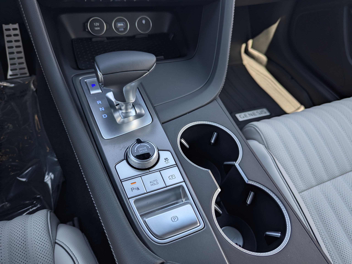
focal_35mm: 24
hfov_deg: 71.6
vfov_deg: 56.8
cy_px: 132
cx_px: 176
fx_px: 244
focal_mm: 6.81
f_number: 1.85
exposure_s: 1/157
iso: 42
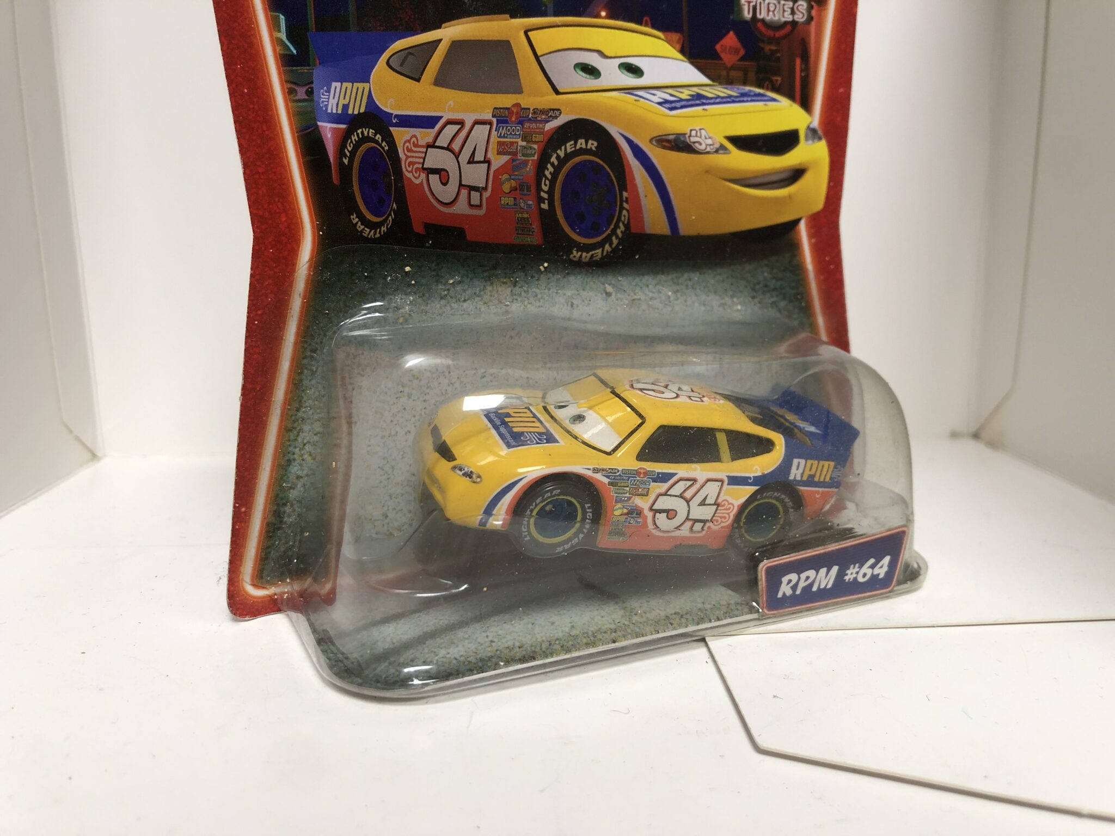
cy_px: 418
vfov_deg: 49.7
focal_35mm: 28
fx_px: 902
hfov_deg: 63.4
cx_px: 558
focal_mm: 4
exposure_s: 1/33
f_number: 1.8
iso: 40
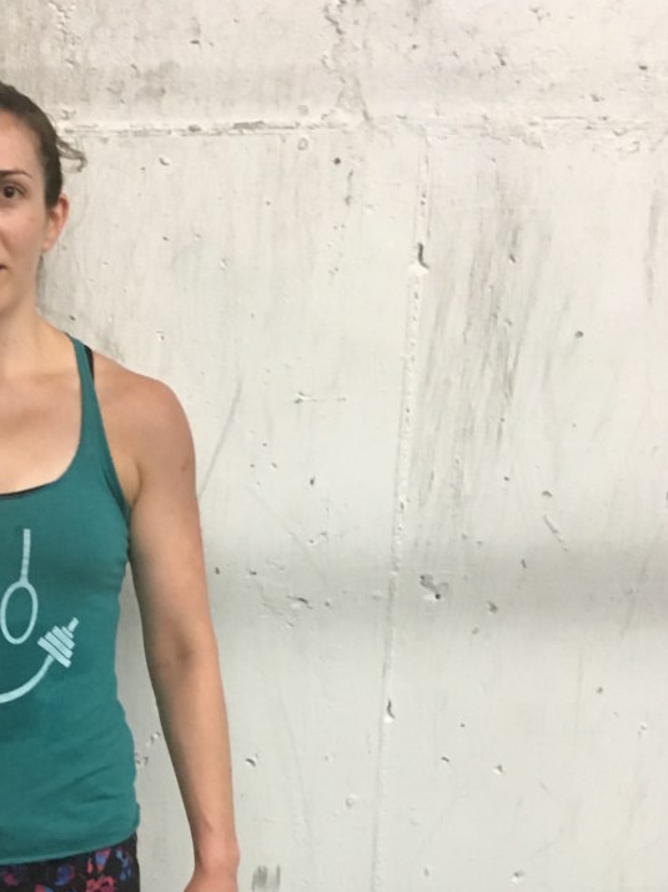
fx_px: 1673
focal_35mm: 65
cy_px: 775
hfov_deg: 21.7
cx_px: -12
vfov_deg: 28.8
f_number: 2.2
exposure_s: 1/15
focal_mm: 4.15
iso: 200
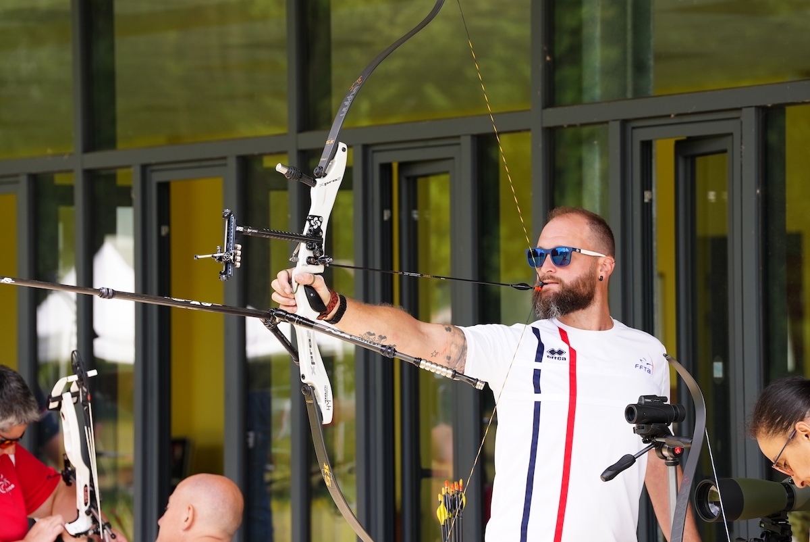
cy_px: 271
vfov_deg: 7.0
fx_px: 4436
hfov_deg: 10.4
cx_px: 405
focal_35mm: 197
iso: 500
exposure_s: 1/500
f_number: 6.3
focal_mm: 197
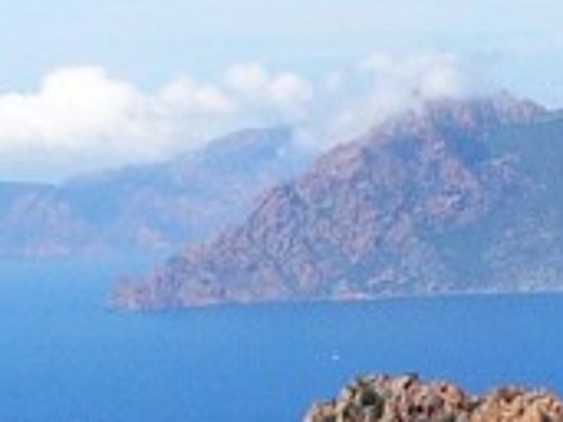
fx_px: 2665
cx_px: 787
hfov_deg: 11.6
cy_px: 514
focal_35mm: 164
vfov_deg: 8.9
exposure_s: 1/400
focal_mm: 4.6
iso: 50
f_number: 4.6
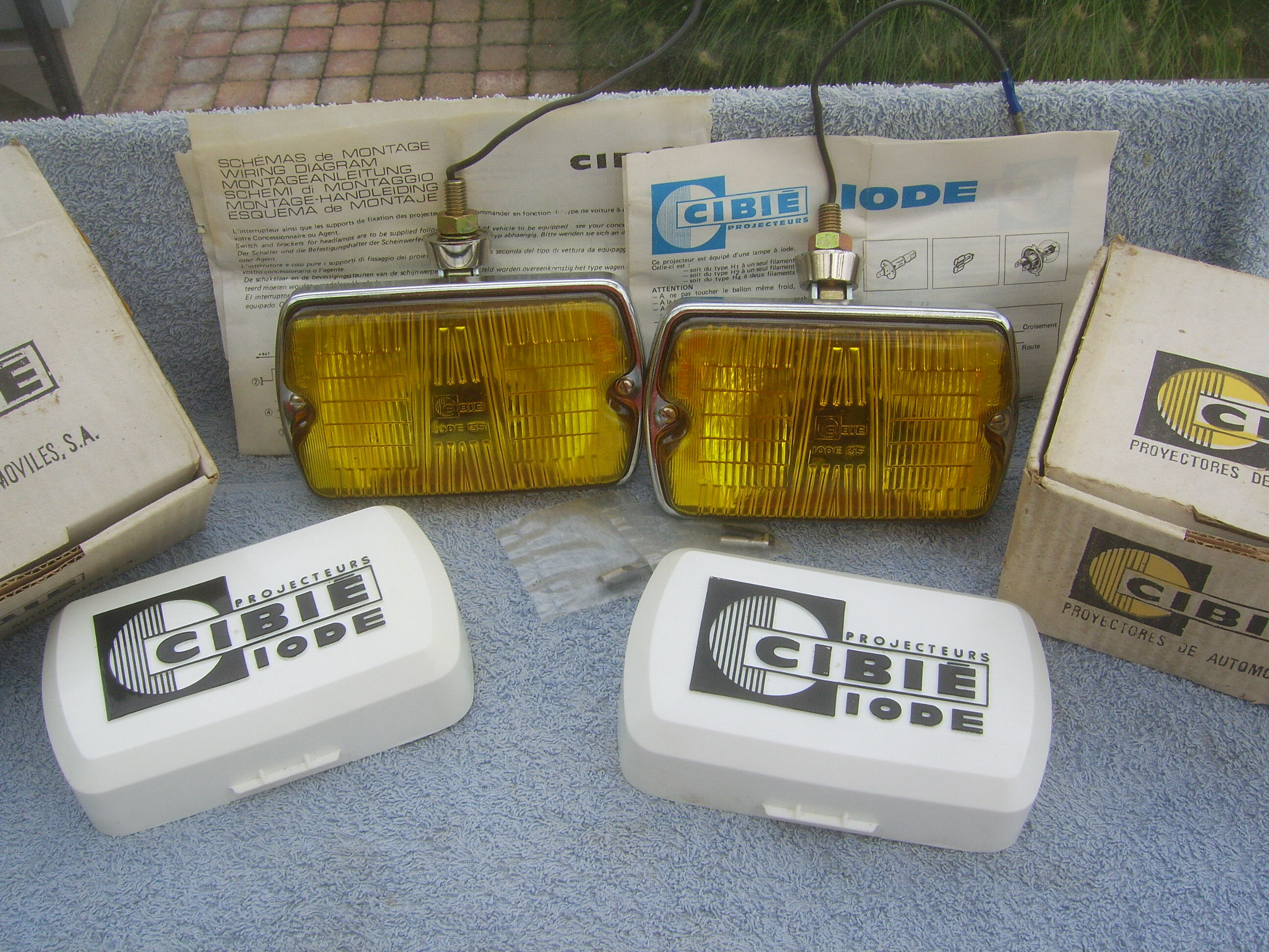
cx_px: 634
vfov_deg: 37.7
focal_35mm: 38
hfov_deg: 49.0
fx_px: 1393
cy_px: 476
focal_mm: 7.8
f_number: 6.4
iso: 50
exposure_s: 1/100
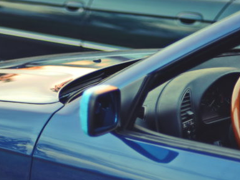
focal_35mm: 128
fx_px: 888
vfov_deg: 11.6
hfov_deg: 15.4
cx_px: 112
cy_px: 96
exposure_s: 1/100
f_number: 1.4
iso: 320
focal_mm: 50
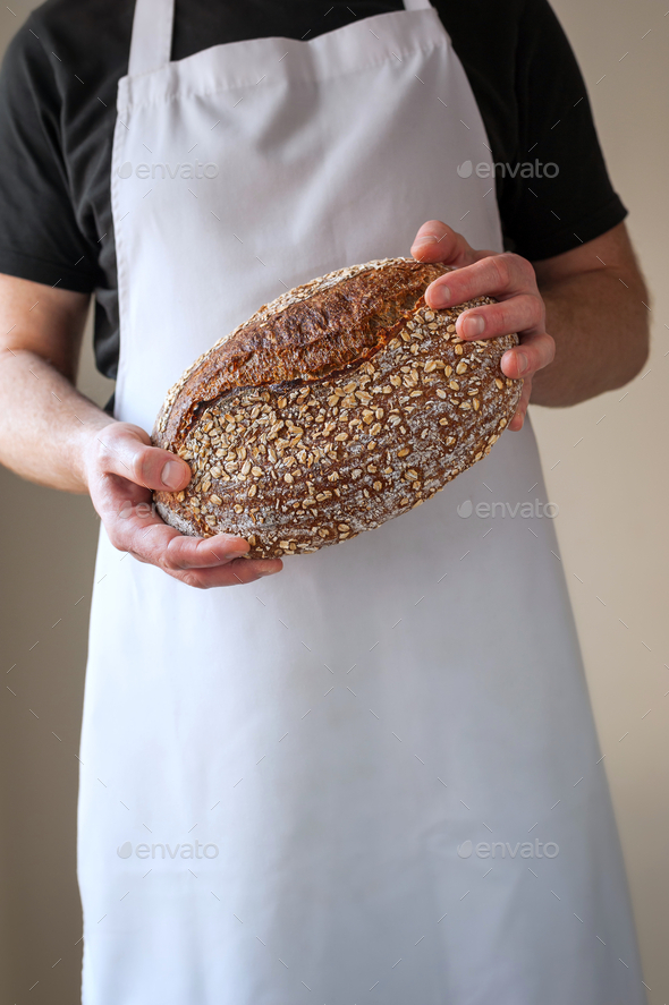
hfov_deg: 27.0
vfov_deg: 39.6
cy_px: 502
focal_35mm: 50
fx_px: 1396
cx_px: 334
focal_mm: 50
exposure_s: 1/15
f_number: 5.6
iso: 400
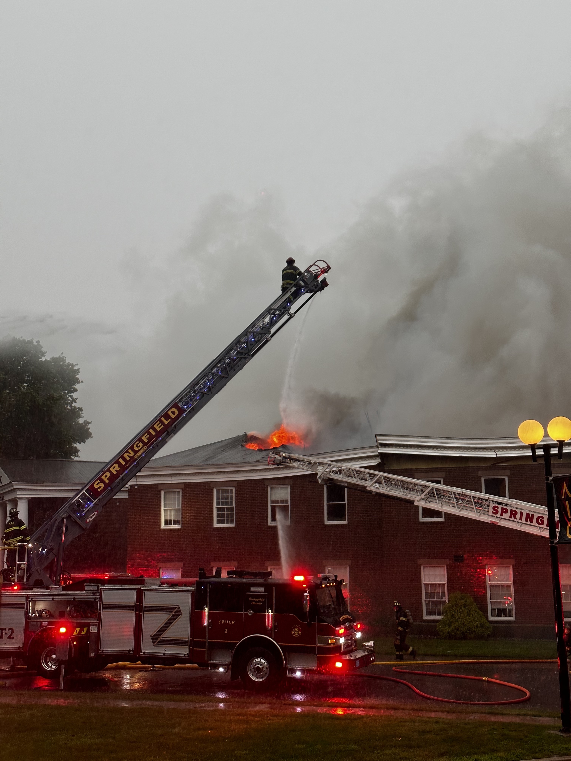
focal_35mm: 48
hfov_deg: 30.3
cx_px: 286
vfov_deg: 39.7
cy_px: 380
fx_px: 1056
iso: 64
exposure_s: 1/56
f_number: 1.78
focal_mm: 6.86
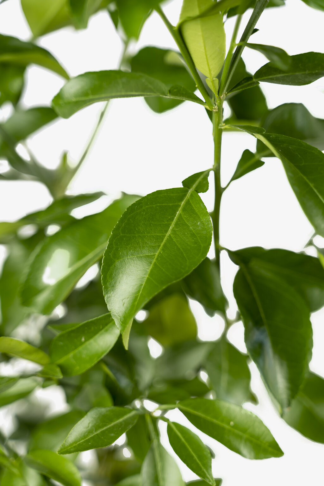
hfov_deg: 18.2
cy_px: 243
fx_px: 1012
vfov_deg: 27.0
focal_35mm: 75
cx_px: 162
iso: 250
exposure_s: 1/200
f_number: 3.2
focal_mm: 75
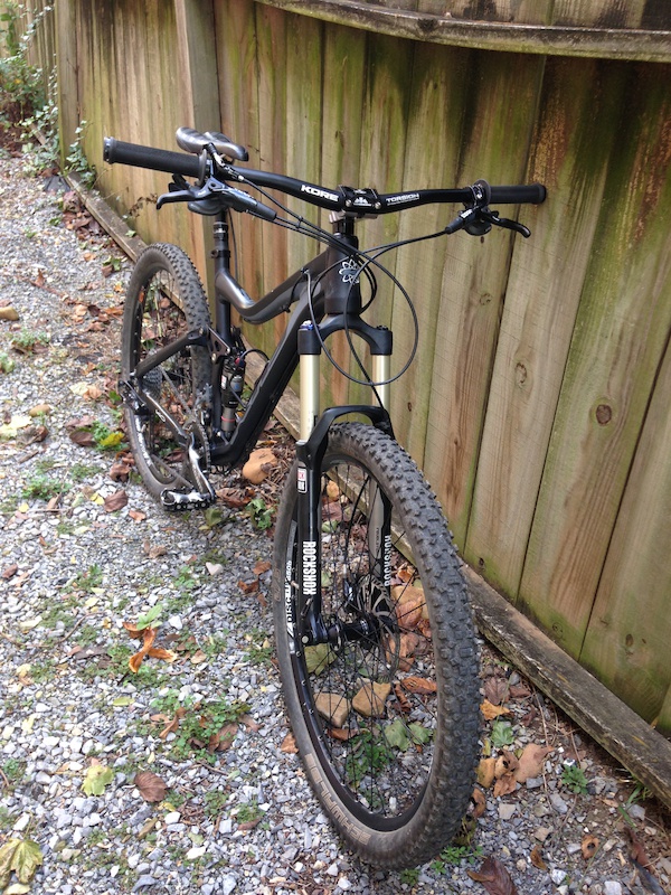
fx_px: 853
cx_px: 336
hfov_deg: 42.9
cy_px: 448
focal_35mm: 33
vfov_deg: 55.4
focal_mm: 4.12
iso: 50
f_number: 2.4
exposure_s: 1/40
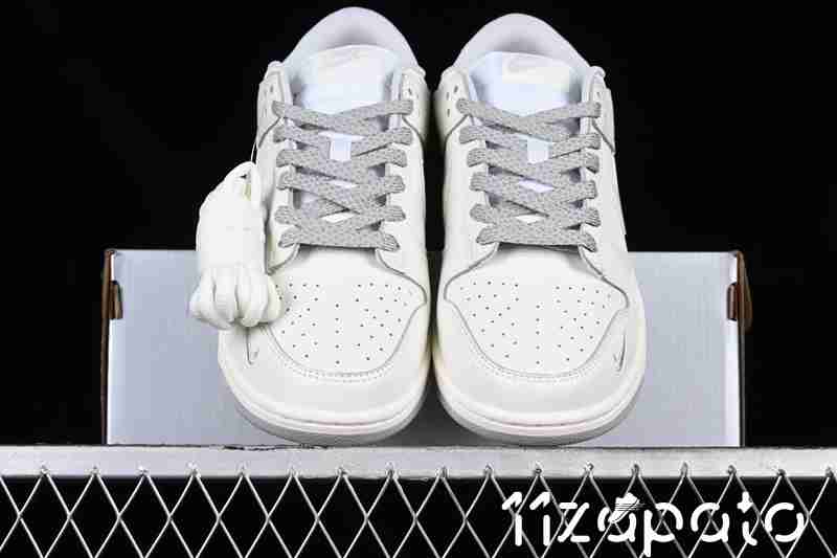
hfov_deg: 27.0
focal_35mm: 75
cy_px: 279
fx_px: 1743
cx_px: 418
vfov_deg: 18.2
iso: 160
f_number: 8
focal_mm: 50
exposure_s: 1/80
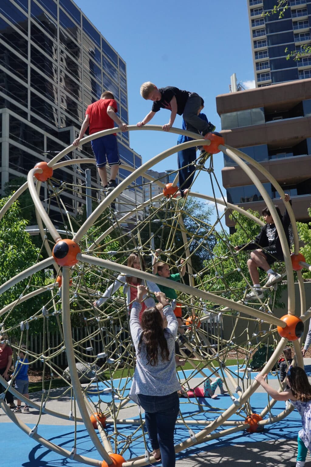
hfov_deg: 36.9
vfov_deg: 53.1
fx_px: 466
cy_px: 234
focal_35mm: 36
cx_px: 156
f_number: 8
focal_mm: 24
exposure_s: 1/1250
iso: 800
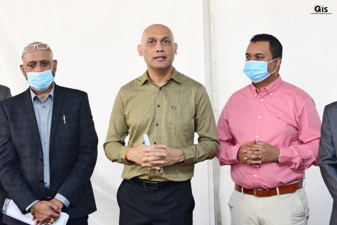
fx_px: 374
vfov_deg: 33.4
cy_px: 112
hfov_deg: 48.5
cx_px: 168
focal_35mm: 40
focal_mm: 40
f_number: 5.6
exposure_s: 1/200
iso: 2000
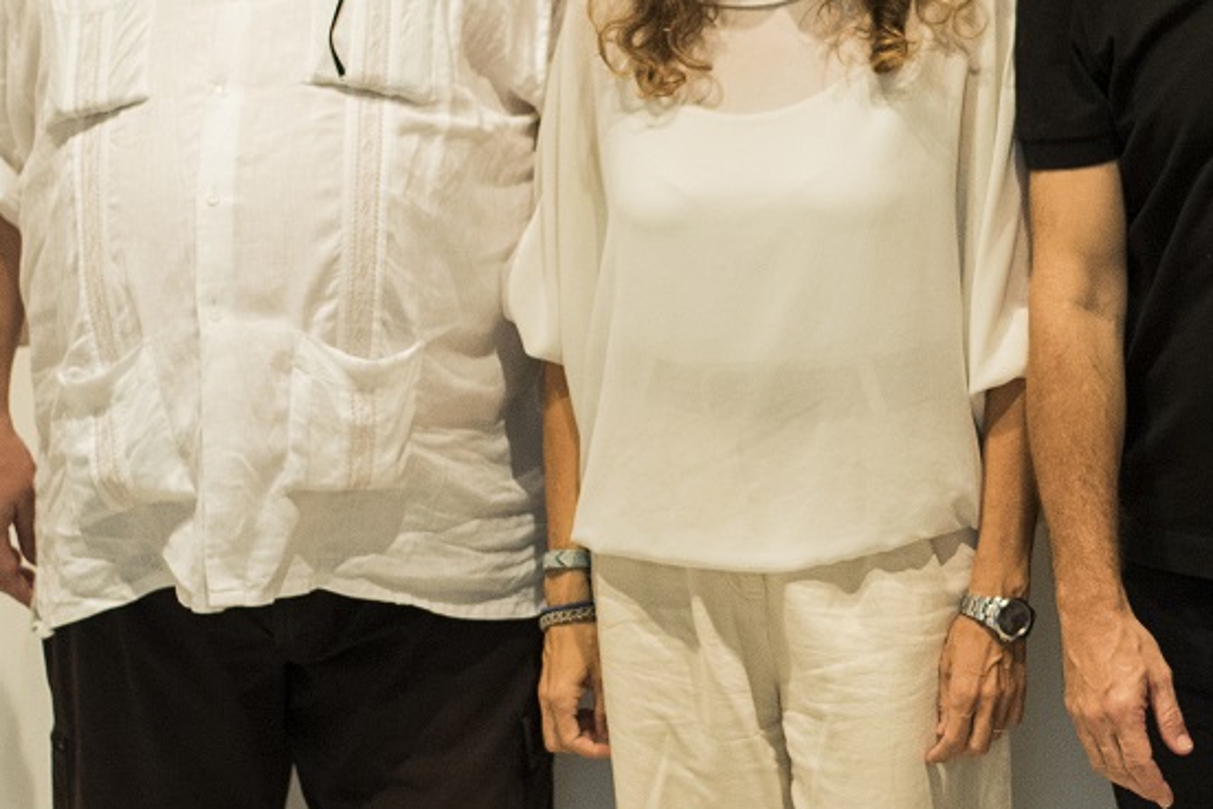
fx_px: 5492
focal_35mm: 163
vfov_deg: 8.4
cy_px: 401
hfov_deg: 12.6
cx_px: 903
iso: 2000
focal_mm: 50
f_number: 2
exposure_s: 1/250
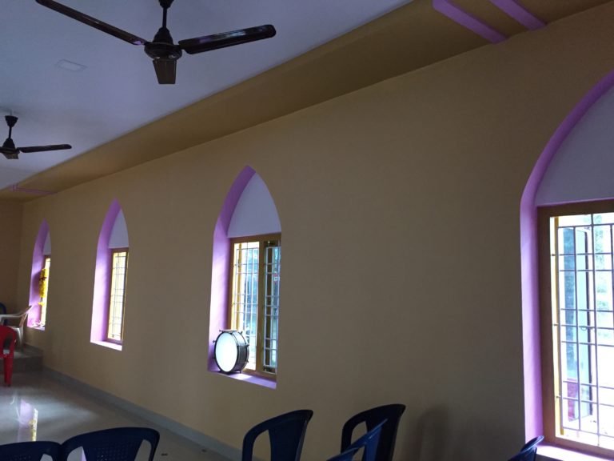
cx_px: 307
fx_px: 514
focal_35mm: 29
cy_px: 230
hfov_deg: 61.7
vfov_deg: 48.2
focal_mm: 4.15
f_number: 2.2
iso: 250
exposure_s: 1/33
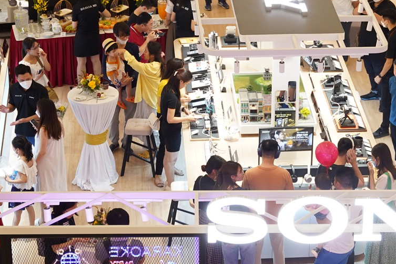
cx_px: 265
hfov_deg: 16.8
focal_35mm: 122
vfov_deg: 11.2
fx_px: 1340
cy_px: 129
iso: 640
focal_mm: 45.7
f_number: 2.8
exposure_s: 1/160
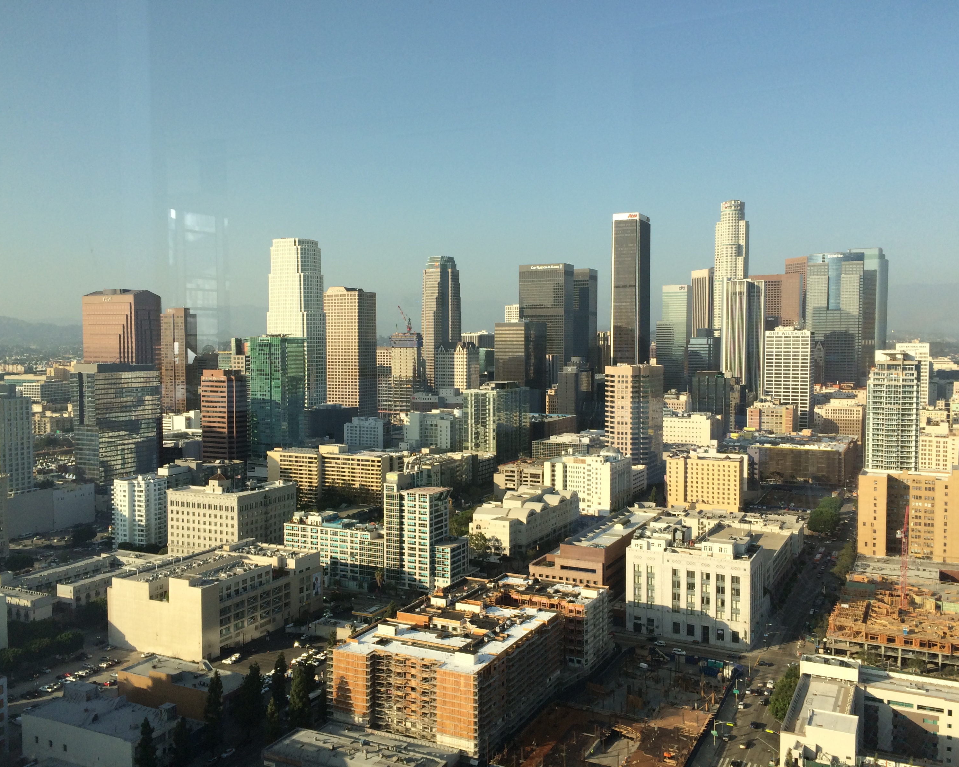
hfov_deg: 55.7
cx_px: 480
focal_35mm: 32
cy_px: 391
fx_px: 908
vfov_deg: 45.8
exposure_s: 1/1140
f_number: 2.2
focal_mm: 4.12
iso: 32
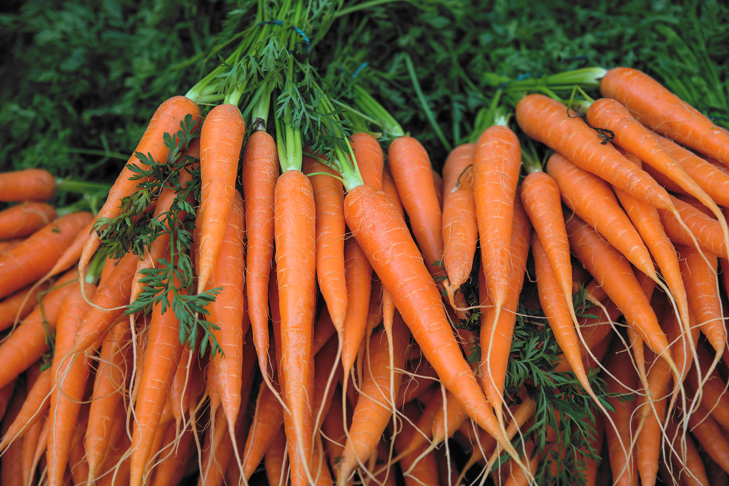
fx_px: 1418
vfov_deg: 19.5
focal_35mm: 70
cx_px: 364
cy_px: 243
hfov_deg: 28.8
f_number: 5
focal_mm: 70
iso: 100
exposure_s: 1/100
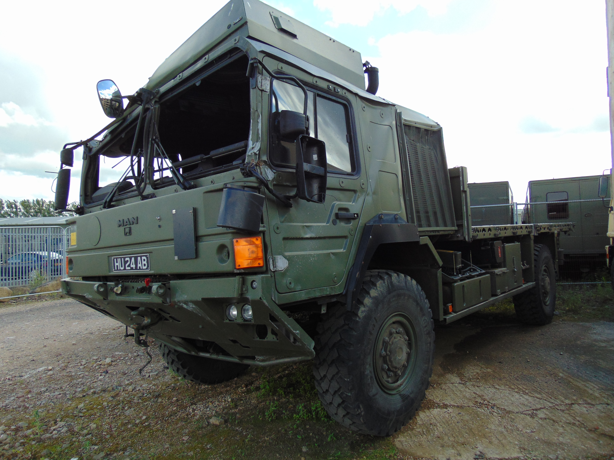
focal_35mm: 25
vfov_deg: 54.9
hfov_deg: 69.4
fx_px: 443
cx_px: 307
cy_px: 230
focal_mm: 4.5
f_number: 3
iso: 80
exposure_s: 1/400
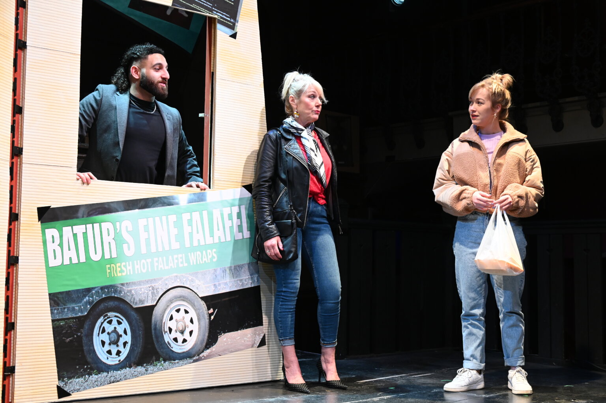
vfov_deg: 27.0
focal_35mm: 50
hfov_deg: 39.6
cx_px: 303
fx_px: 841
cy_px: 202
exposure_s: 1/160
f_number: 5.6
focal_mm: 50
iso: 2500
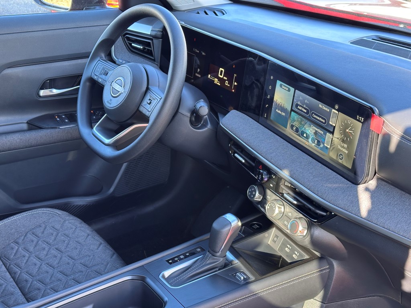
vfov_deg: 30.3
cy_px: 154
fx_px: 570
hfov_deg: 39.7
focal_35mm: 48
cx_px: 206
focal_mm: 6.86
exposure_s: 1/68
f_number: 1.78
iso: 80
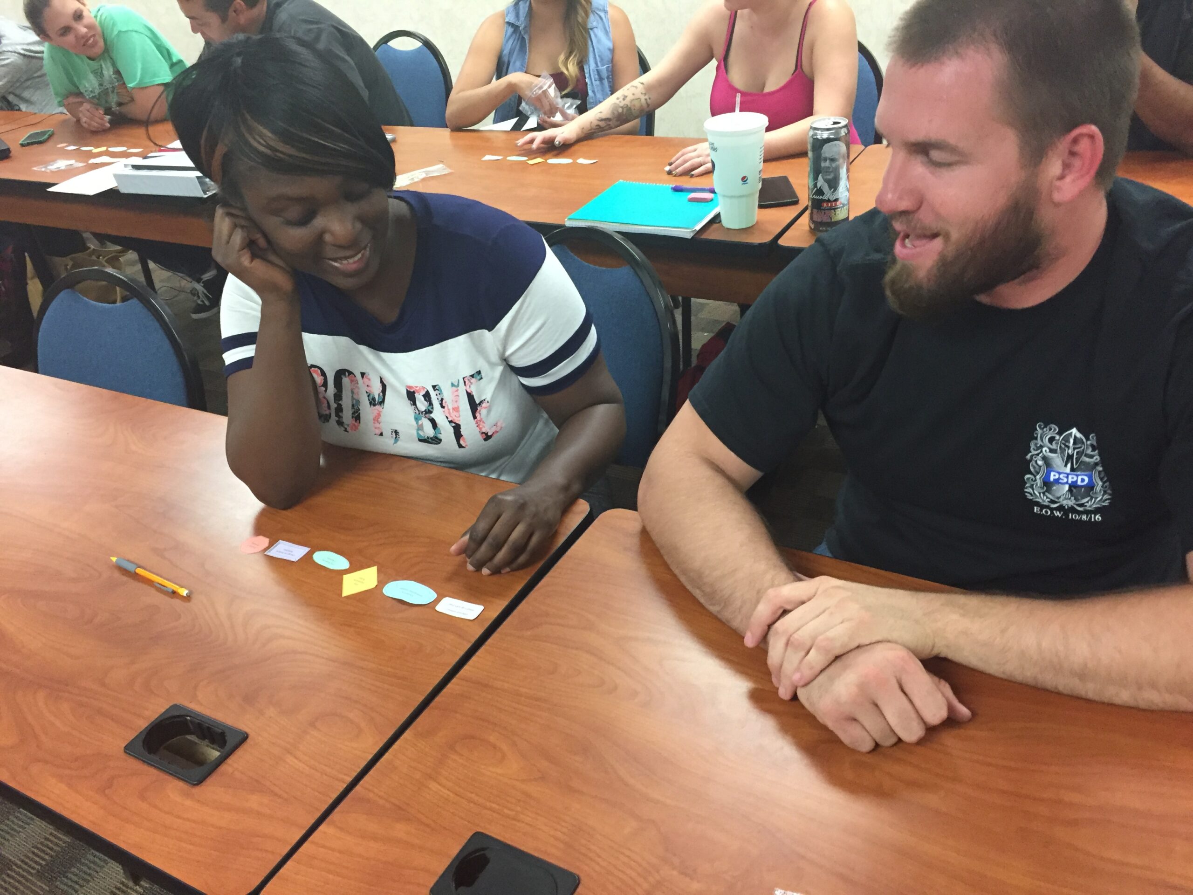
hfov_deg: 61.7
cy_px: 448
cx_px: 596
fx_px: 999
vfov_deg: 48.2
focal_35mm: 29
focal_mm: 4.15
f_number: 2.2
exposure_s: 1/30
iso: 200
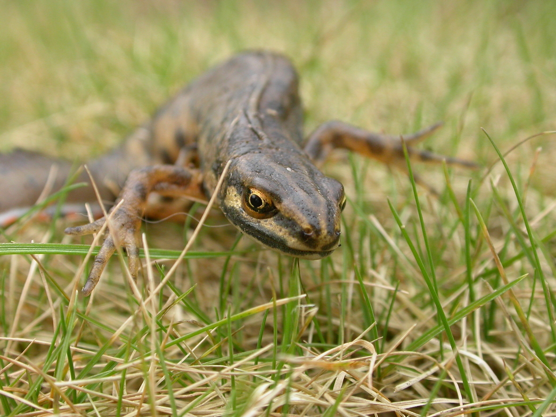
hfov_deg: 27.8
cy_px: 208
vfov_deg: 21.0
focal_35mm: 70
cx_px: 278
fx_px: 1124
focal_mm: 14.6
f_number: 4.7
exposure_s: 1/139
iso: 100
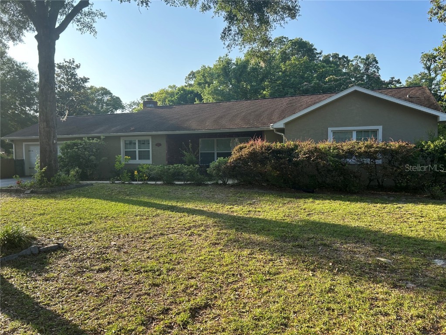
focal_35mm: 26
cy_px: 168
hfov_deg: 67.3
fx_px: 335
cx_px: 223
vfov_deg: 53.1
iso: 50
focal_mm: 5.7
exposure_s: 1/1079
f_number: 1.5
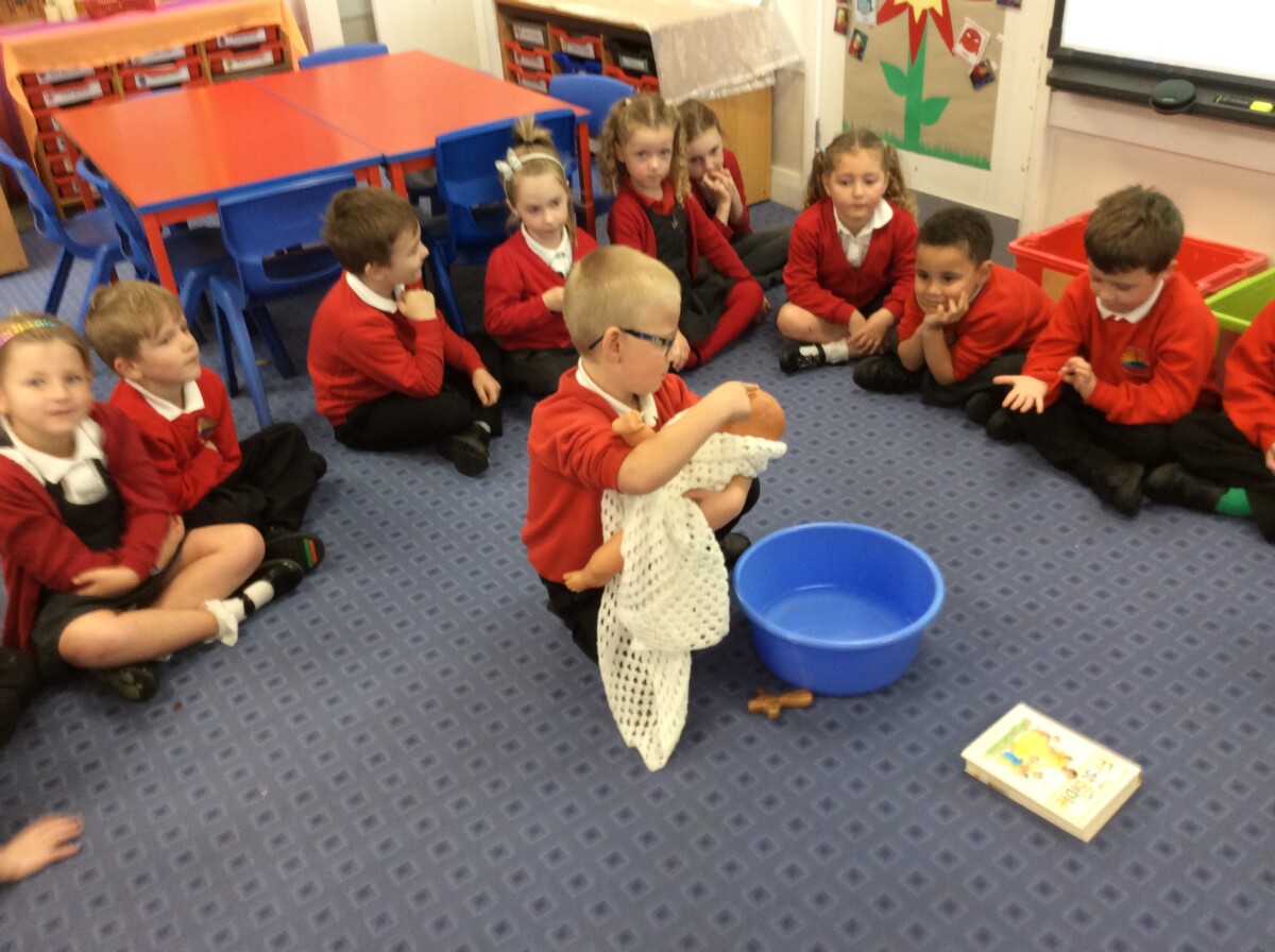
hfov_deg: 56.9
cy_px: 476
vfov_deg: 44.0
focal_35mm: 32
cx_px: 638
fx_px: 1177
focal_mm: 3.3
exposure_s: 1/25
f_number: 2.4
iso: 80
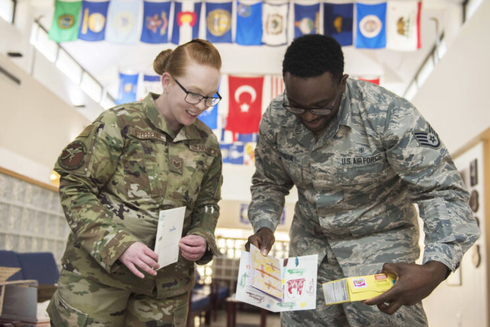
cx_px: 242
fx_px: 449
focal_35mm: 33
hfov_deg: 57.2
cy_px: 162
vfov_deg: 40.0
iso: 800
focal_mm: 32
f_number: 3.2
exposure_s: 1/125
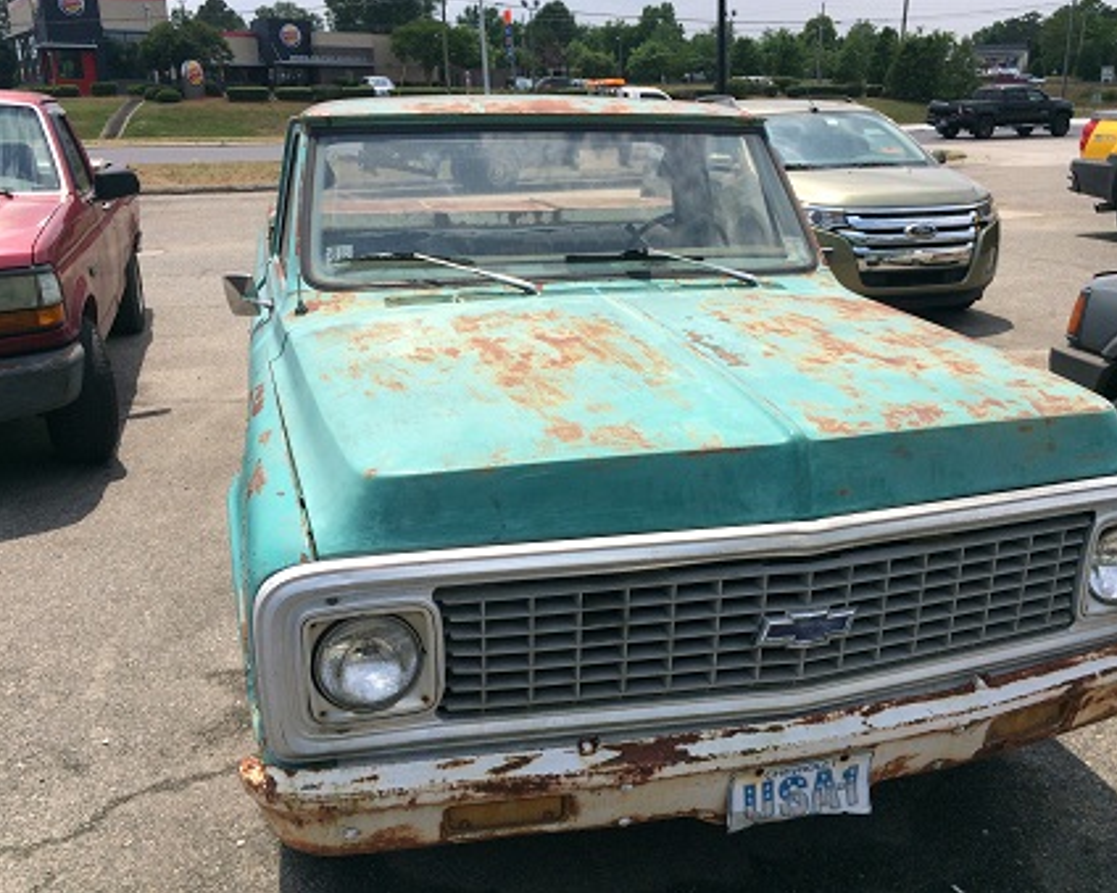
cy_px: 437
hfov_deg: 57.2
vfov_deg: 47.1
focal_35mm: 31
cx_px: 590
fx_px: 1025
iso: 32
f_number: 2.2
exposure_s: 1/2933
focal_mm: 4.15
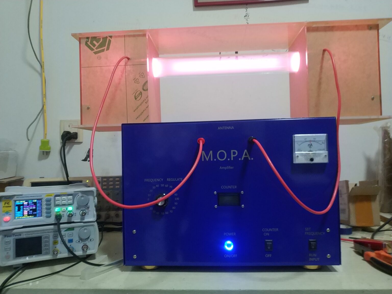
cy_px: 147
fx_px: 362
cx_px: 196
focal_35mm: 32
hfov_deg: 56.8
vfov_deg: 44.2
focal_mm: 4.5
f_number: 2
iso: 656
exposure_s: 1/17
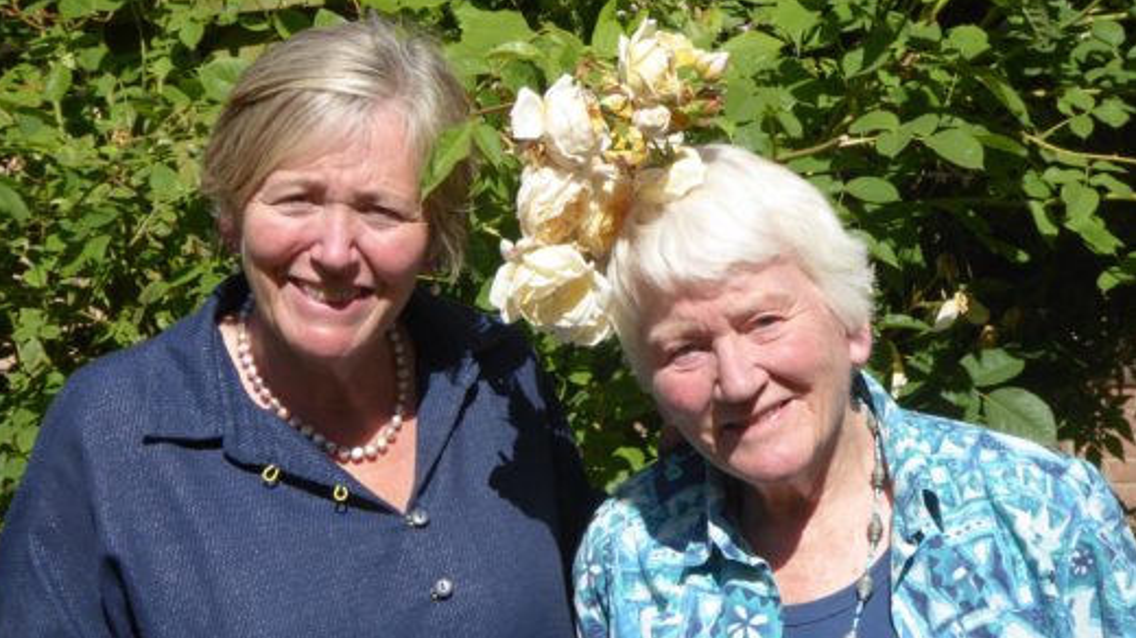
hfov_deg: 22.5
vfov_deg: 12.7
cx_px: 558
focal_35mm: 95
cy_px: 341
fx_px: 2860
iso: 100
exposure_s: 1/640
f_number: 4.7
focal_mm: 14.1
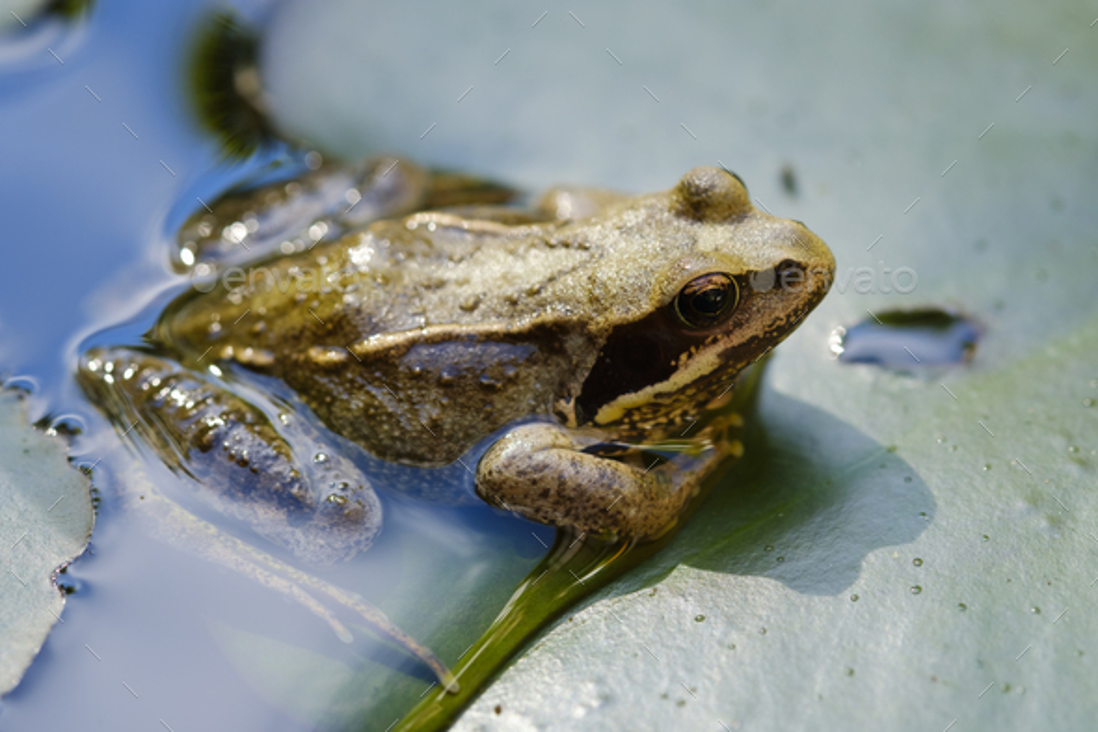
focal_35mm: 90
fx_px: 2744
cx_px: 549
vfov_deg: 15.2
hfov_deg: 22.6
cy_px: 366
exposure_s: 1/220
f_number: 4.5
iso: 800
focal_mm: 60
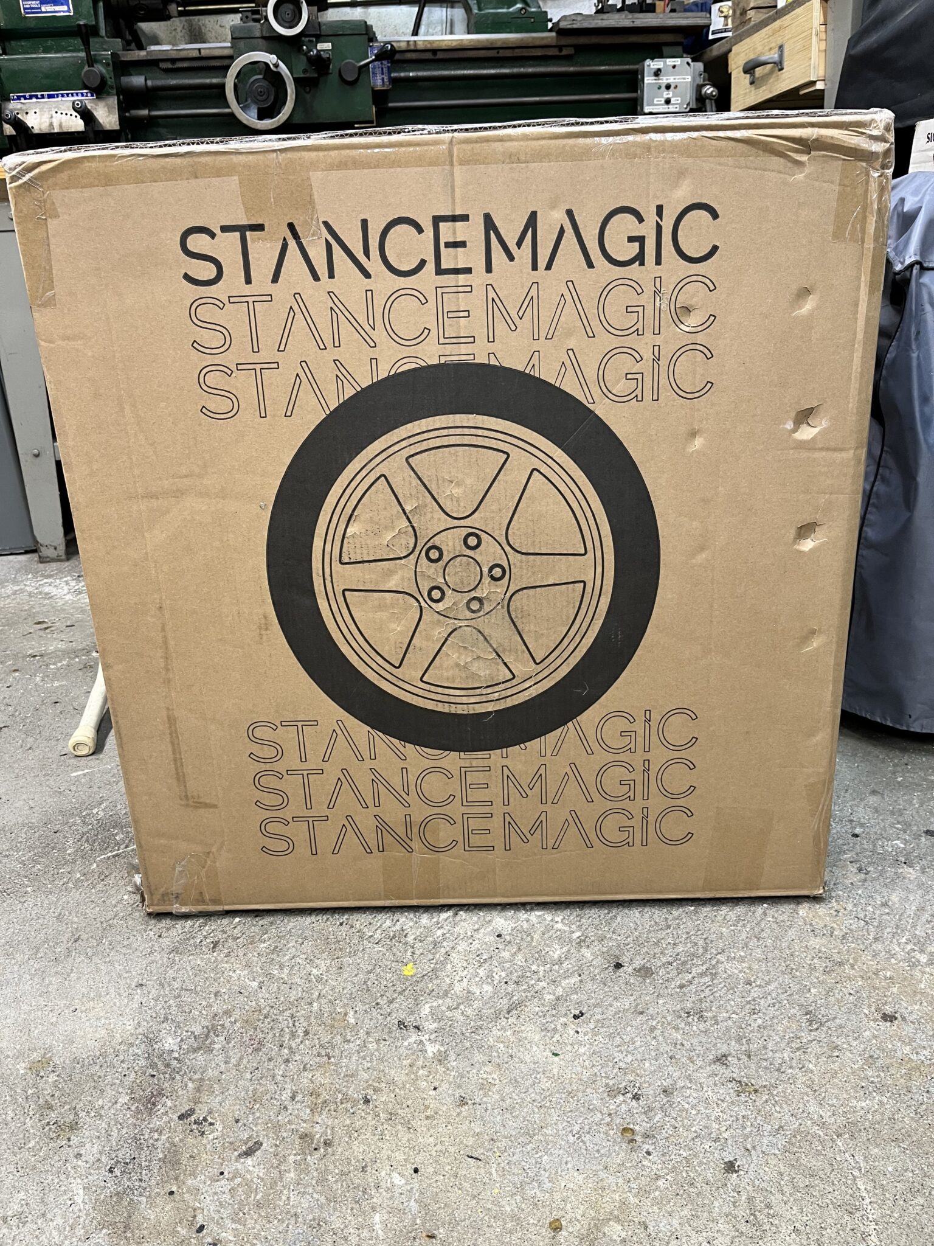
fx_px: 935
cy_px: 623
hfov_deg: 53.1
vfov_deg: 67.3
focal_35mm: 26
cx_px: 467
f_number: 1.6
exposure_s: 1/60
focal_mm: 5.1
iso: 100
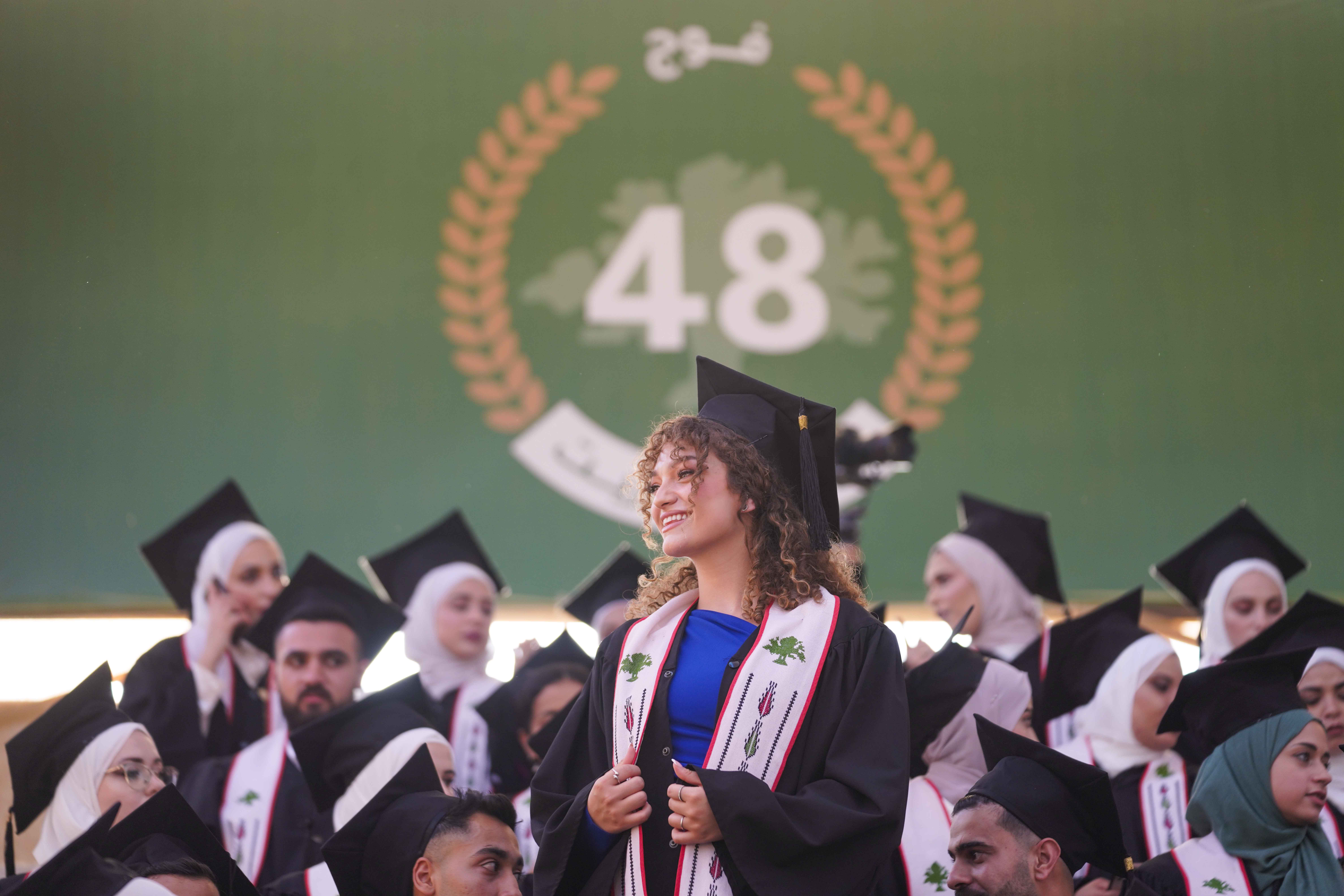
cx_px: 672
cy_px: 448
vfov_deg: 10.5
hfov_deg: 15.6
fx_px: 4890
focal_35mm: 131
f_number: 2.8
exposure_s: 1/320
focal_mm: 131
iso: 320
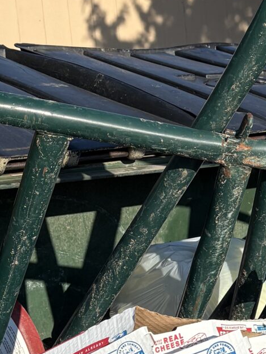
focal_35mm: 107
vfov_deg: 18.4
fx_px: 1096
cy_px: 211
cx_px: 391
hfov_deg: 13.1
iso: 50
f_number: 1.6
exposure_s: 1/3448
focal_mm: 5.96
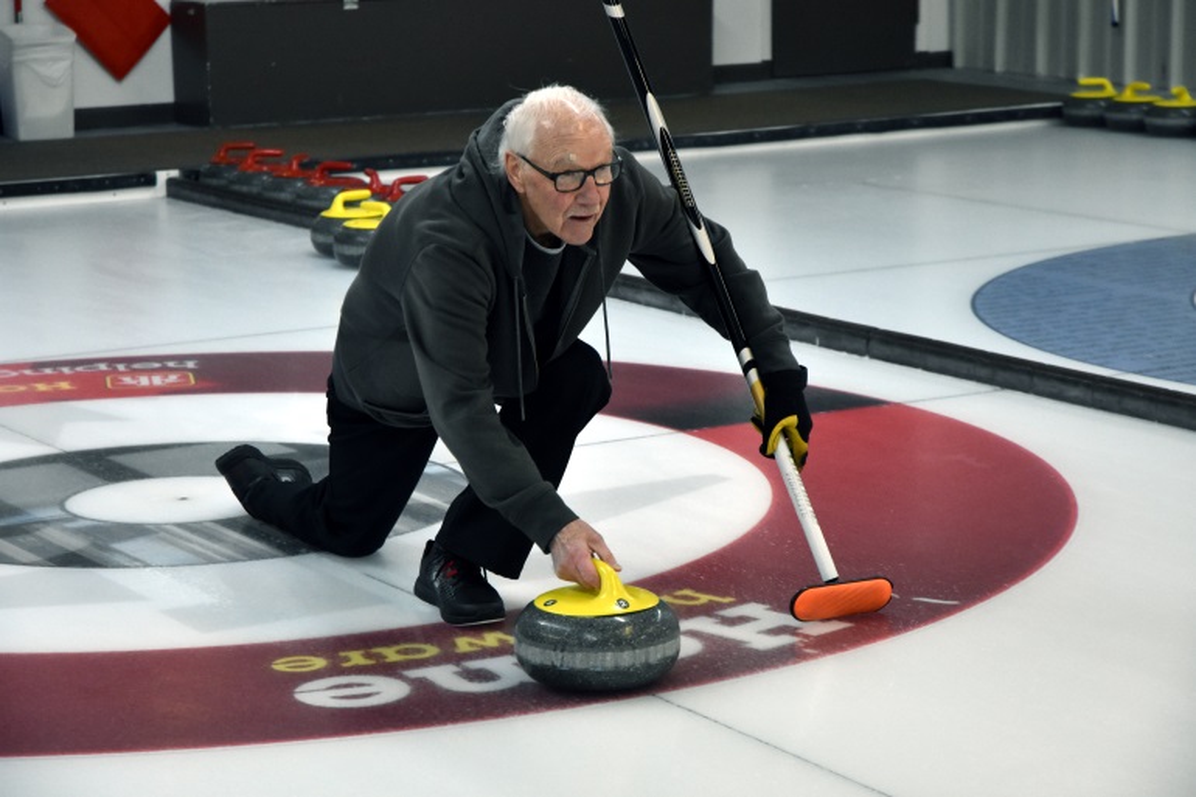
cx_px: 598
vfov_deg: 14.0
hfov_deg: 20.9
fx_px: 3238
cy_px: 398
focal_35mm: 98
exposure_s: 1/250
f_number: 4.5
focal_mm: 65
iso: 1800
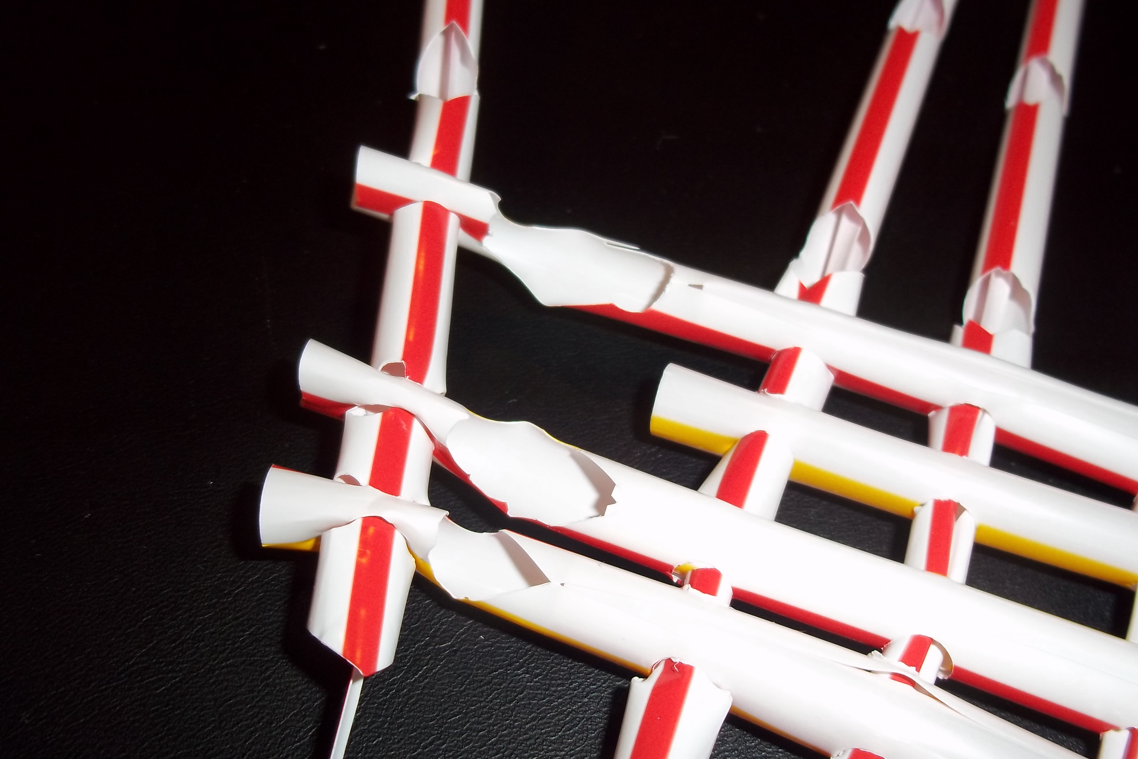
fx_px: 1201
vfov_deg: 35.1
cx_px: 575
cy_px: 395
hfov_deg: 50.7
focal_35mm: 38
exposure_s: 1/30
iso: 80
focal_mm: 6.5
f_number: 3.1
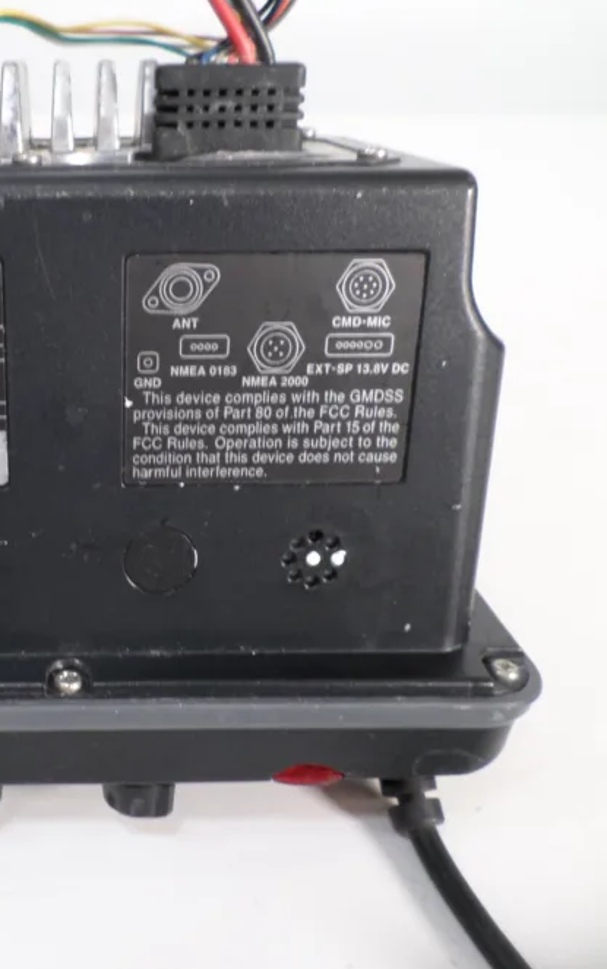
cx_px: 61
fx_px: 952
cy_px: 479
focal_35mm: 36
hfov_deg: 33.5
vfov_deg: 54.0
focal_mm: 4.5
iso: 100
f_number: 2.5
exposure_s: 1/30
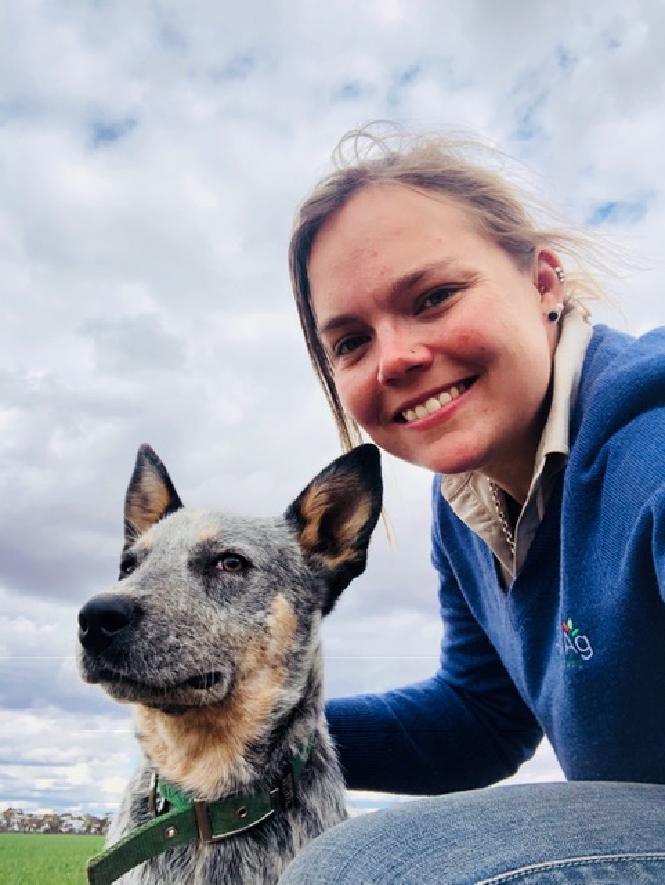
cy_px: 442
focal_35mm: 32
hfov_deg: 44.2
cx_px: 332
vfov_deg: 56.8
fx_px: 819
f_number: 2.2
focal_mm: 2.87
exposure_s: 1/291
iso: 20
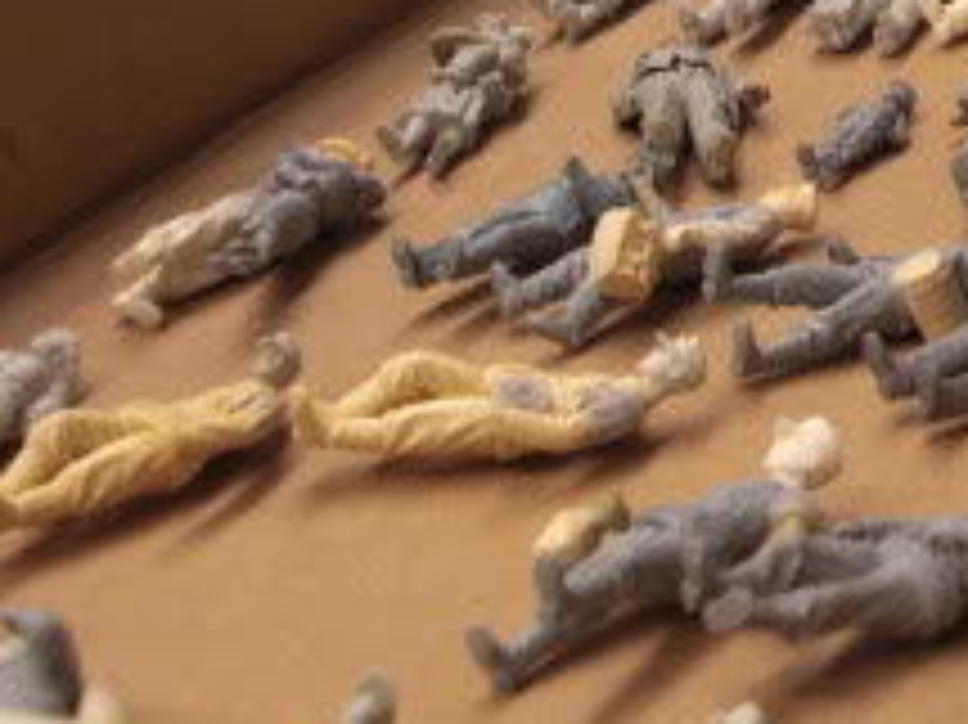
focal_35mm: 107
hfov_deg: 17.7
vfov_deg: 13.4
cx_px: 1072
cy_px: -162
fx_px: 2990
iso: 100
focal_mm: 6.3
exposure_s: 1/60
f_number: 2.8
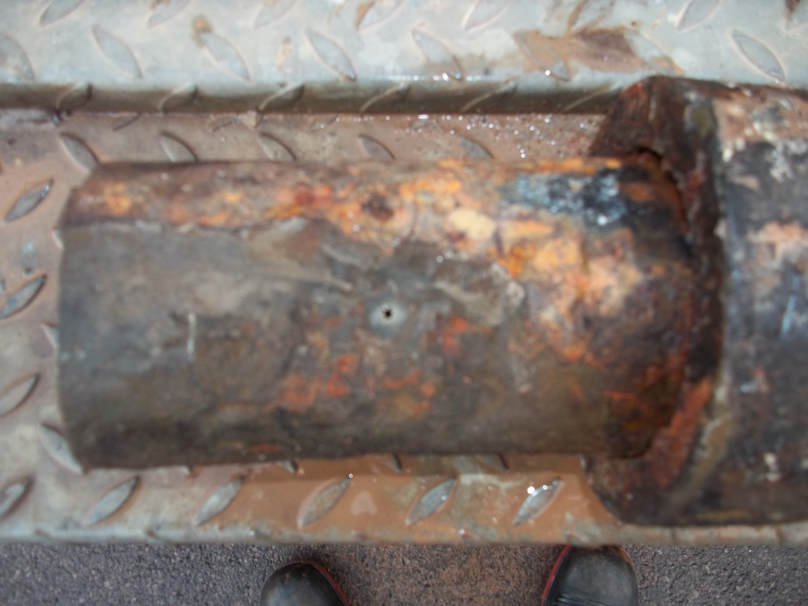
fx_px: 747
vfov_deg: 44.2
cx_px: 404
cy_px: 303
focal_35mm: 32
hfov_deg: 56.8
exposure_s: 1/30
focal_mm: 5.7
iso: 80
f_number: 2.9
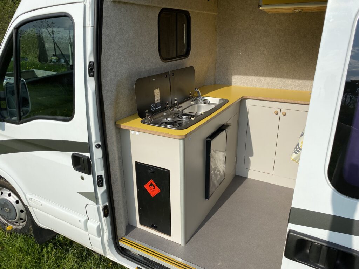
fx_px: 270
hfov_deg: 67.3
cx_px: 180
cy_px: 134
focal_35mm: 26
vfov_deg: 53.1
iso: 32
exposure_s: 1/3846
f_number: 1.8
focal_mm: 4.25
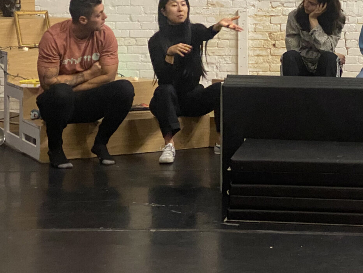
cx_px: 330
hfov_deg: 17.0
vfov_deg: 12.9
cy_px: 12
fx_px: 1196
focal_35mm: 114
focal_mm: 6
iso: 500
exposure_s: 1/30
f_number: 2
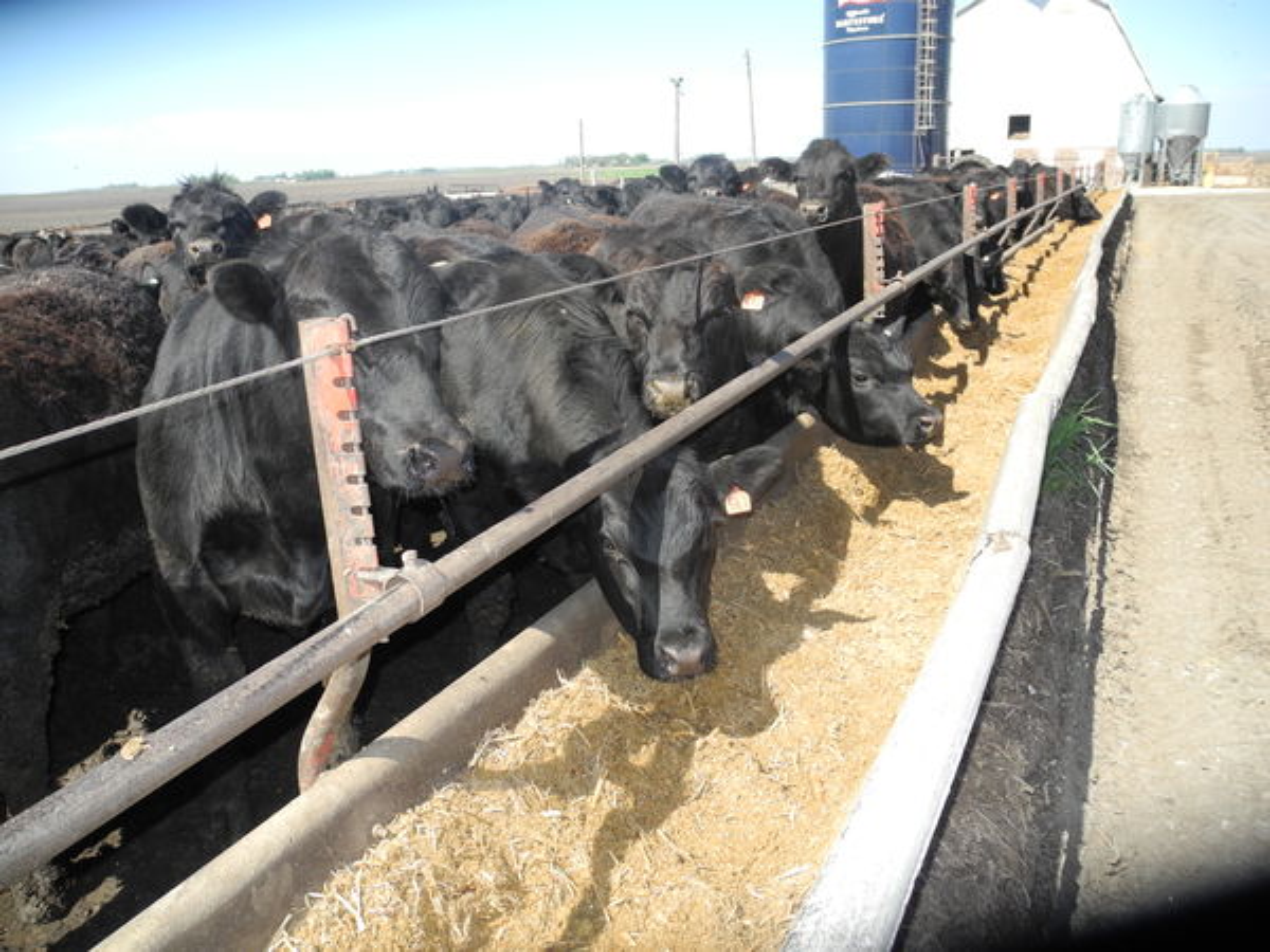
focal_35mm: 28
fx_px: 1027
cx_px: 635
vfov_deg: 49.7
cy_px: 476
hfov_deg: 63.4
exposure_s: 1/860
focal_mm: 6
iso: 139
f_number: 2.8
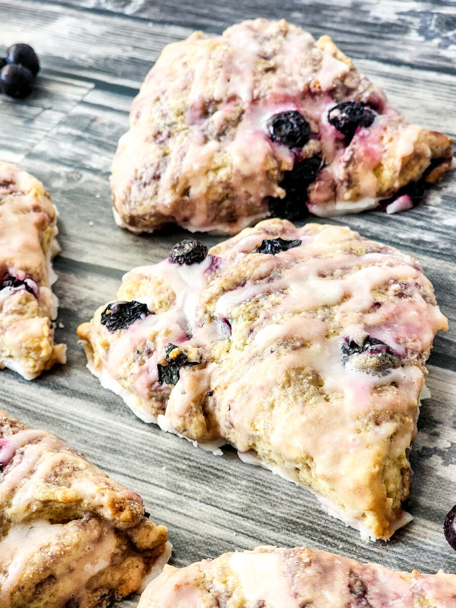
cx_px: 228
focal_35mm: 69
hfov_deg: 21.3
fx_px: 1212
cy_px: 304
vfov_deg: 28.2
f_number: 2.4
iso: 64
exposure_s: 1/60
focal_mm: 7.9
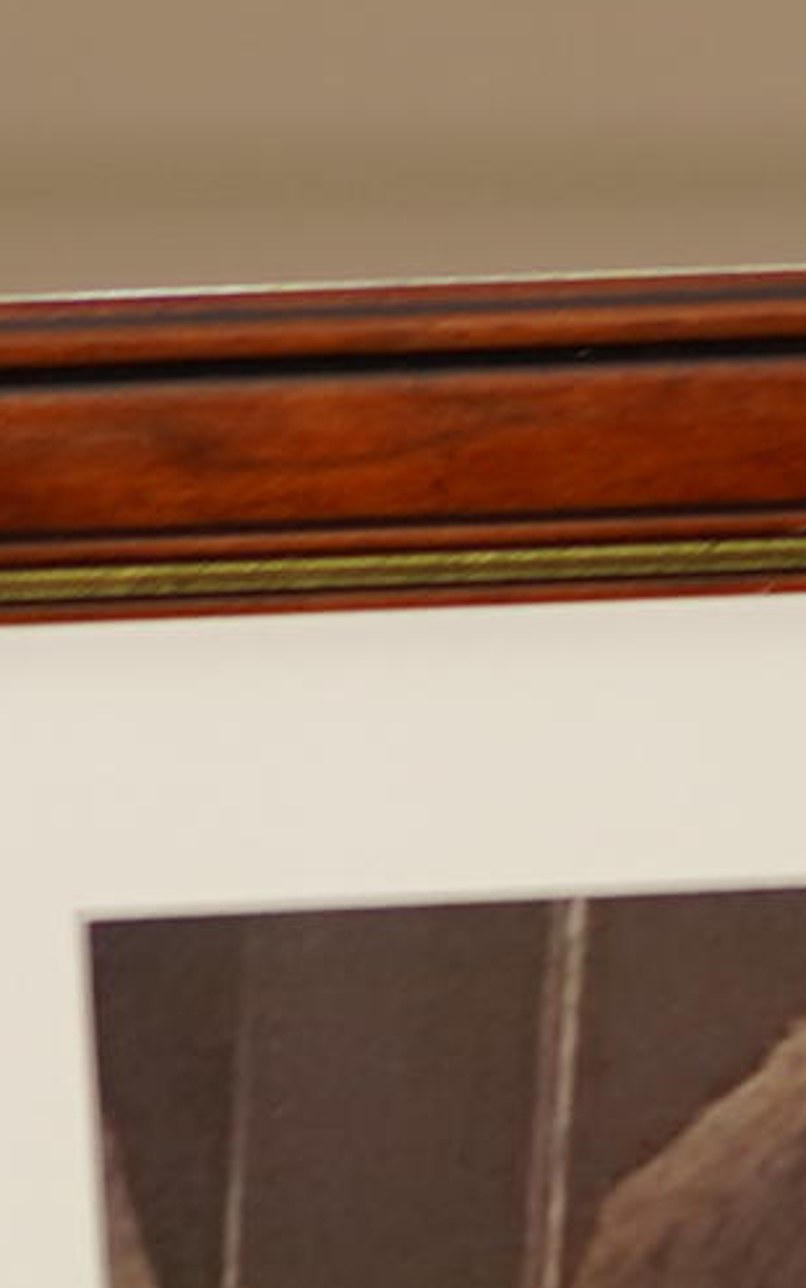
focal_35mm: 567
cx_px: 1669
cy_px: 2564
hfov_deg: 2.3
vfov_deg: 3.7
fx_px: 19916
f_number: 1.8
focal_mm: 55
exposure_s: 1/200
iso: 100
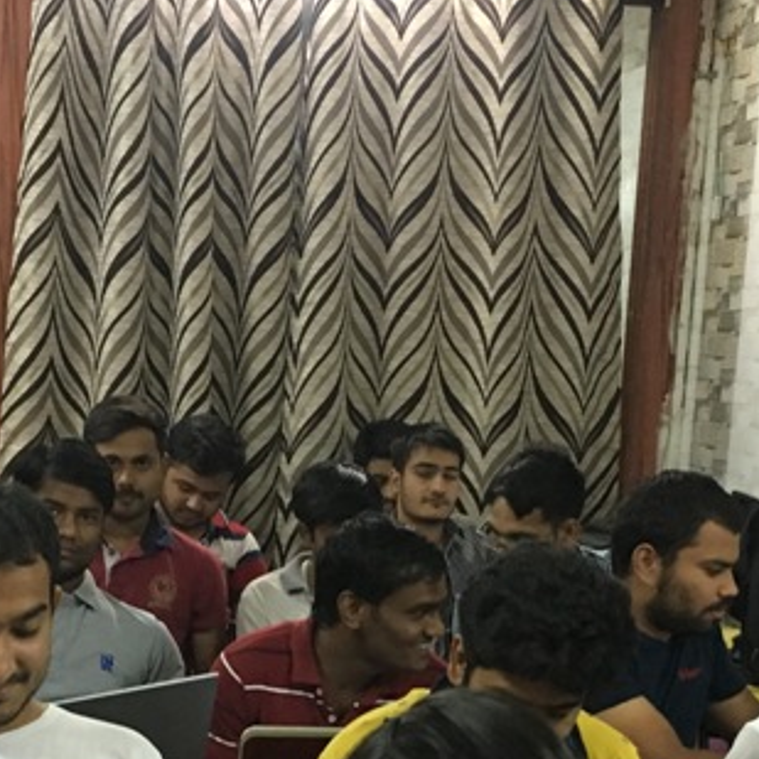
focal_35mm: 85
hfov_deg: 20.4
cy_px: 786
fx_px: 2109
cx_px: 278
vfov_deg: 19.7
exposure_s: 1/20
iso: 200
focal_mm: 4.15
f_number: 2.2
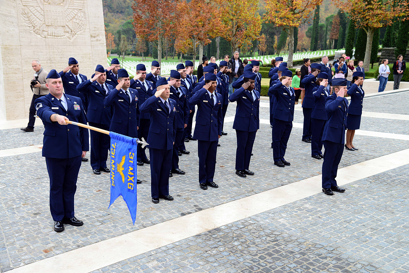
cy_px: 136
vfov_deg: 30.5
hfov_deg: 44.5
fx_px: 500
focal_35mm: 44
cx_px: 204
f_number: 5.6
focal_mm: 44
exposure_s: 1/125
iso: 400
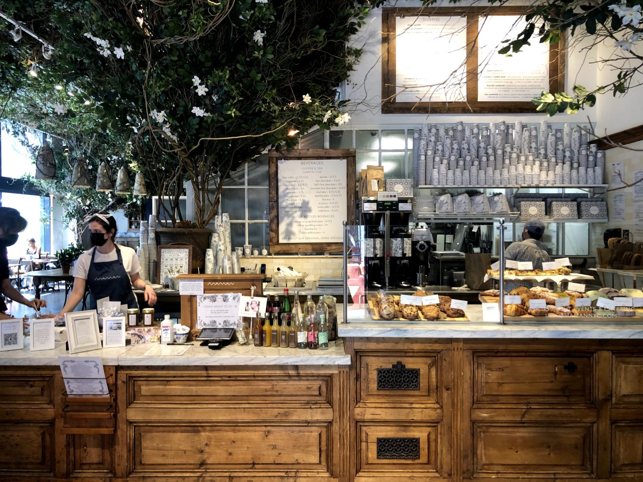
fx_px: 520
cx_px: 322
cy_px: 241
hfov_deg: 63.4
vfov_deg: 49.7
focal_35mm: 28
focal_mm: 3.99
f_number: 1.8
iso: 40
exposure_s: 1/20
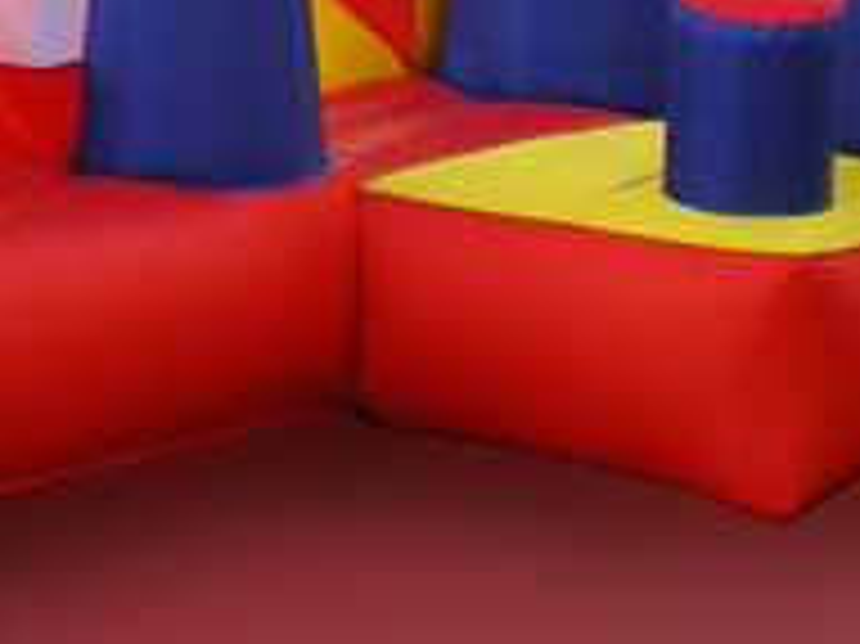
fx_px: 3948
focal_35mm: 159
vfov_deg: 9.0
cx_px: -401
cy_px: -383
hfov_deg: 11.9
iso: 64
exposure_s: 1/80
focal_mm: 6.3
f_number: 3.1
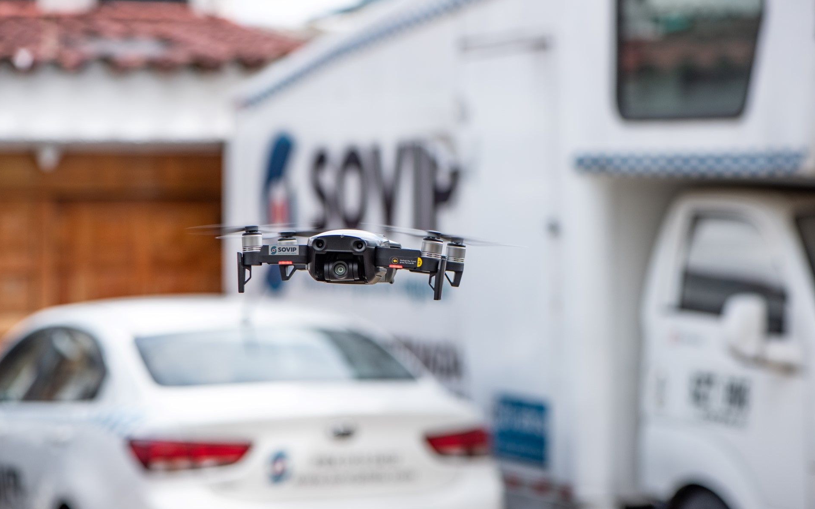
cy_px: 253
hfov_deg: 19.3
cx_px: 409
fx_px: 2399
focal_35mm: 108
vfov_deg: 12.1
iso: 320
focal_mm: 105
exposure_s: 1/640
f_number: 7.1
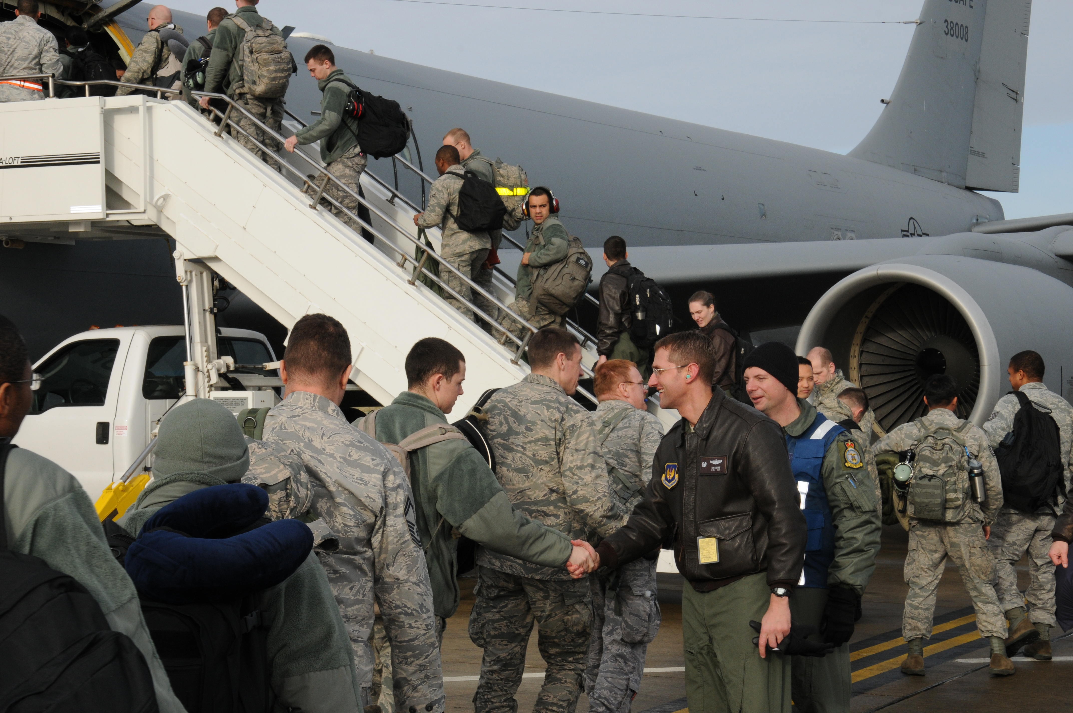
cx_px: 536
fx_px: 2233
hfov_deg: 27.0
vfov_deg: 18.1
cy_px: 356
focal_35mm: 75
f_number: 18
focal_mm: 50
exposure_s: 1/250
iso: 400
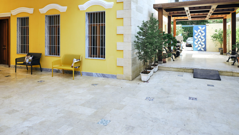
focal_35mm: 25
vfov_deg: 44.9
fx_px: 158
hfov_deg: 74.0
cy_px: 38
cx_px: 114
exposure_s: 1/160
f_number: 6.4
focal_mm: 23
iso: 500
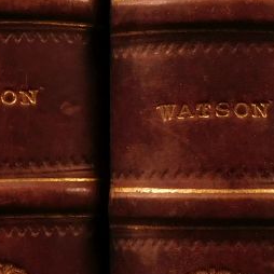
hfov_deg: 13.3
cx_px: 333
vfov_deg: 13.6
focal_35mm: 128
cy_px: 126
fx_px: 1146
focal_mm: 4
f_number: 3
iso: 125
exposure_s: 1/40
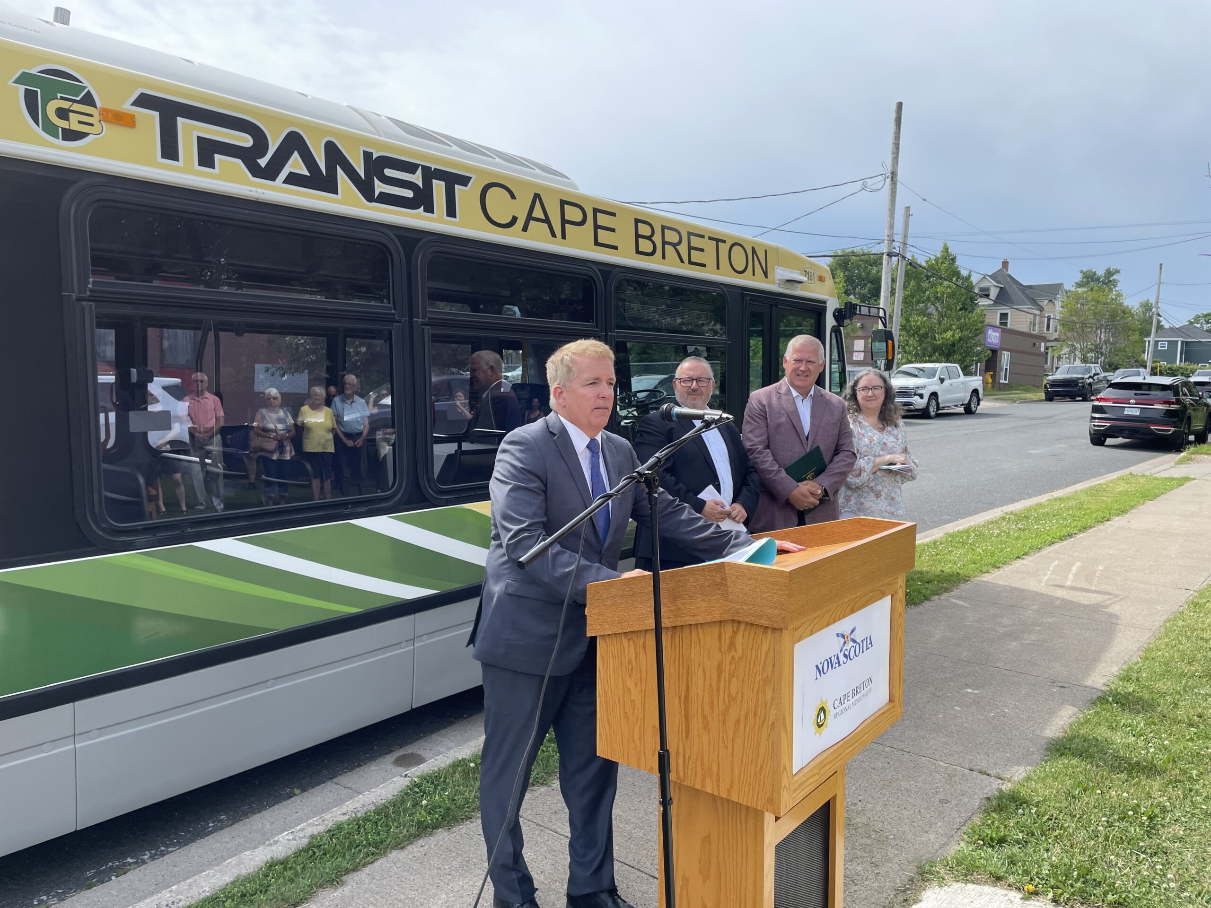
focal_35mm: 26
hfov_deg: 67.3
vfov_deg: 53.1
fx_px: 910
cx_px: 606
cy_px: 454
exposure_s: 1/1689
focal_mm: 4.2
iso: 32
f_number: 1.6
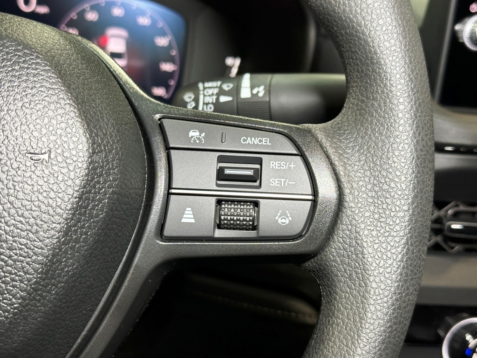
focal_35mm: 48
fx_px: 661
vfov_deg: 30.3
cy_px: 179
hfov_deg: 39.7
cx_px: 238
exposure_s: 1/40
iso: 250
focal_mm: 6.86
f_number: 1.78
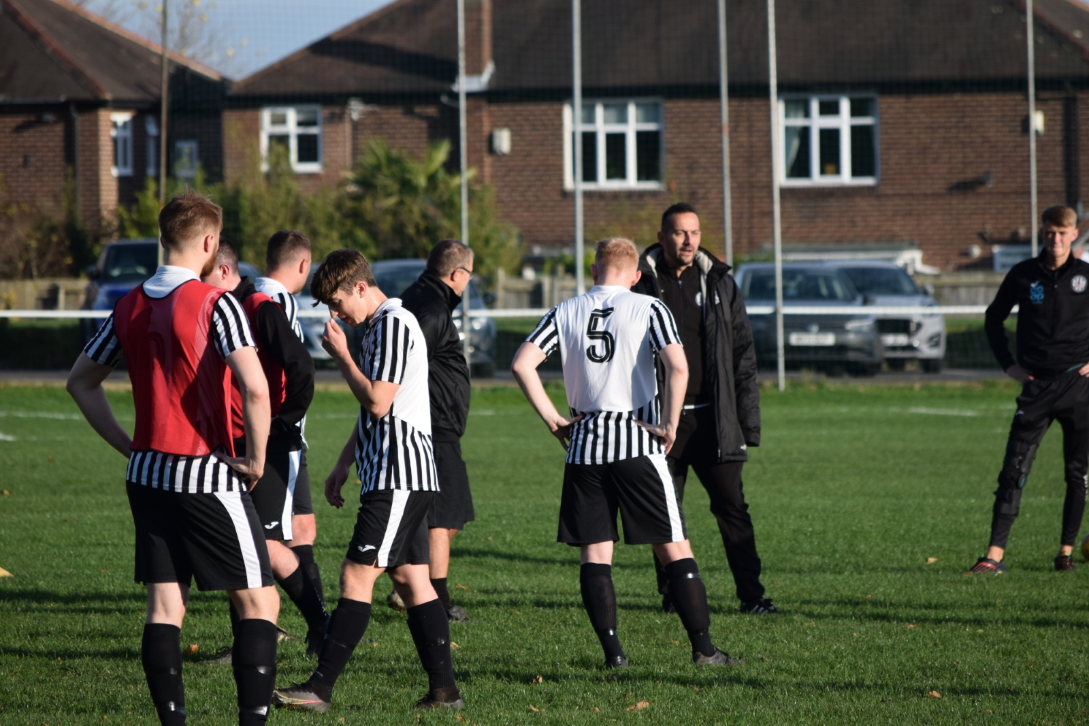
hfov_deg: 6.9
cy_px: 363
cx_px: 544
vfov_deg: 4.6
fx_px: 9073
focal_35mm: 300
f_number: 6.3
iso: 400
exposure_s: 1/1600
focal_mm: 200
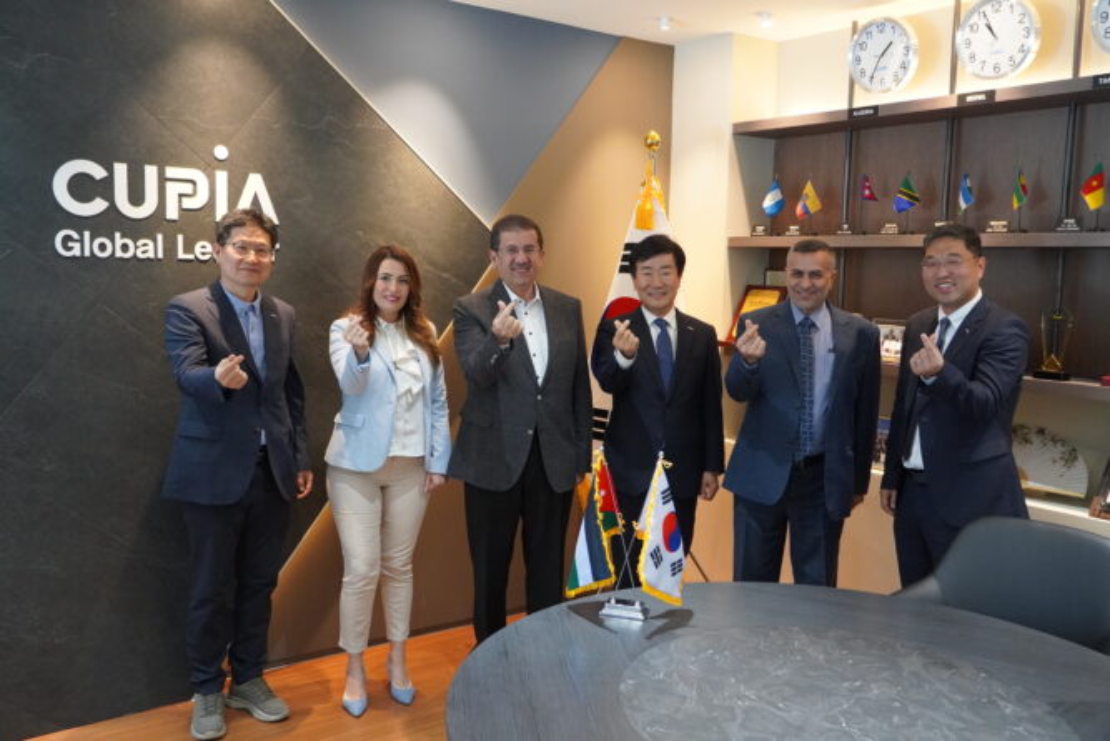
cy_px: 370
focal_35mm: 33
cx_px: 555
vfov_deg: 40.0
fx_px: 1018
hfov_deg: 57.2
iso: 4000
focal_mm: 22
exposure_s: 1/160
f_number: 4
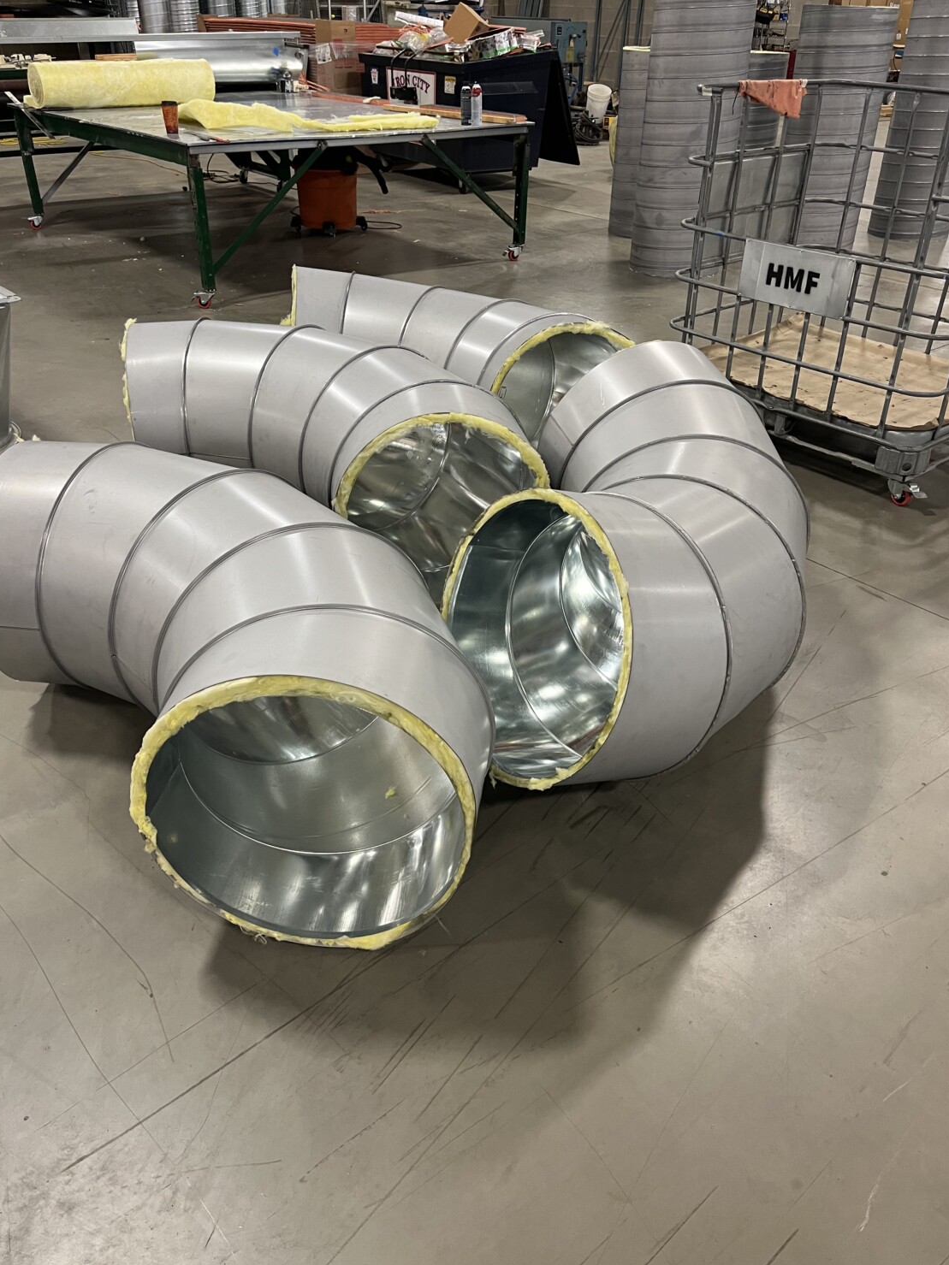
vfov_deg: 65.3
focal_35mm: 27
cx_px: 486
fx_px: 987
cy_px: 643
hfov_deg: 51.3
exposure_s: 1/60
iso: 125
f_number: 1.6
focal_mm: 5.1
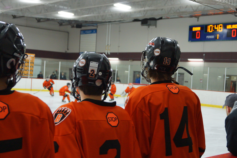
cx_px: 118
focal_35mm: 52
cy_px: 79
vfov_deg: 25.8
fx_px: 346
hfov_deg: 37.9
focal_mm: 35
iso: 1600
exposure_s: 1/125
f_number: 5
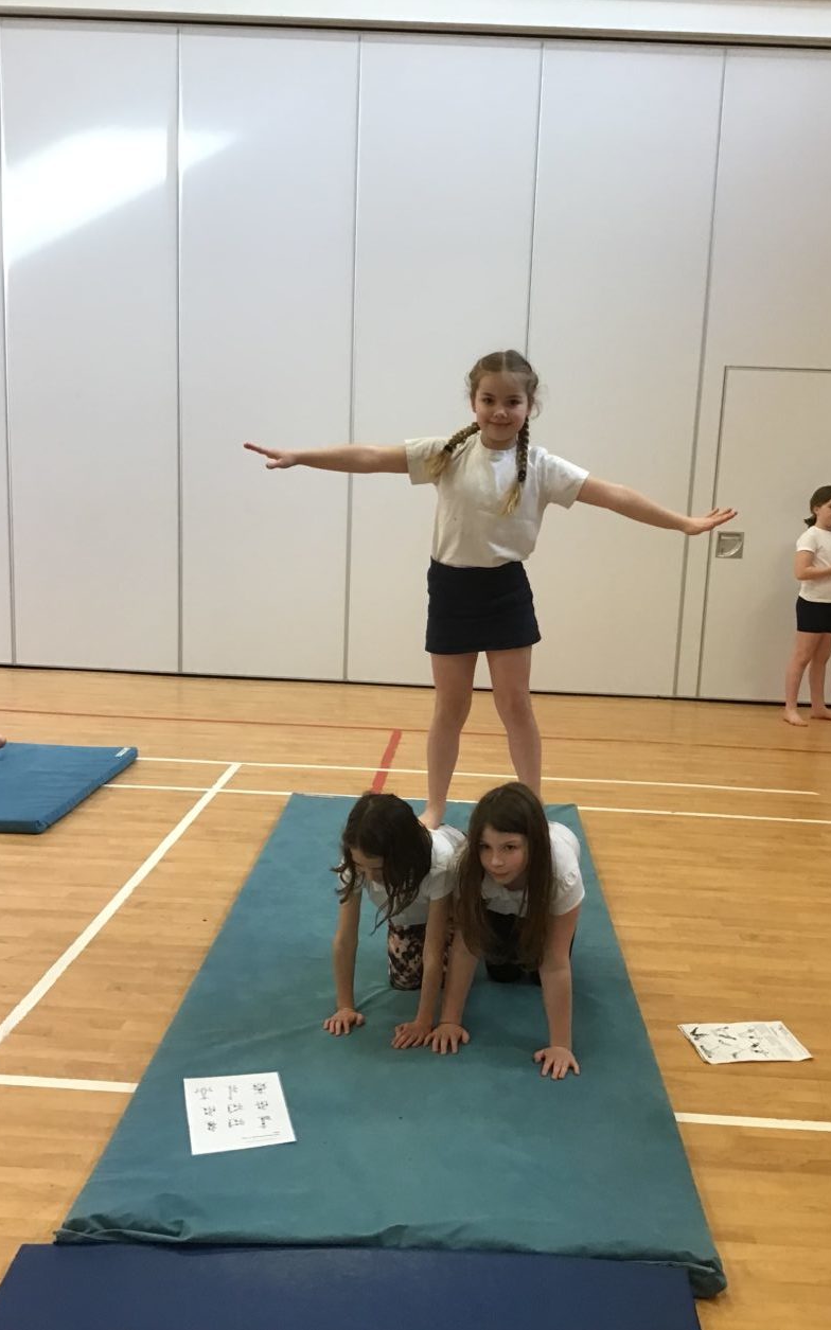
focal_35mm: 33
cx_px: 472
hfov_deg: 38.2
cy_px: 666
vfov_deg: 58.2
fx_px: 1196
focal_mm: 3.3
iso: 64
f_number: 2.4
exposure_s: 1/33
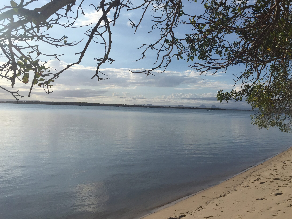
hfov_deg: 53.7
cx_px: 171
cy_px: 92
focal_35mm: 34
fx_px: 287
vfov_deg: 41.7
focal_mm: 4.15
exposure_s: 1/5650
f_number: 2.2
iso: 32
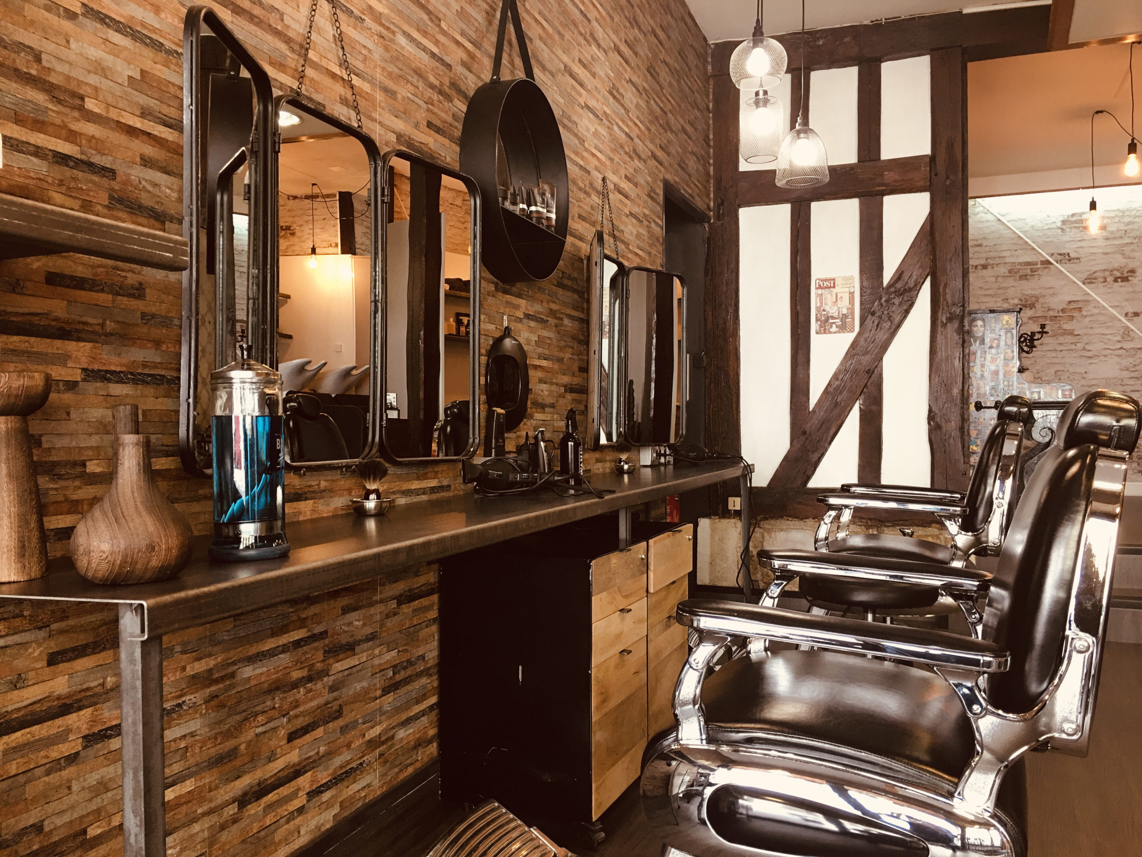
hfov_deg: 61.7
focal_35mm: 29
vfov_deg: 48.2
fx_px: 957
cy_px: 428
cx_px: 571
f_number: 2.2
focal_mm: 4.15
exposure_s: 1/17
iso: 50
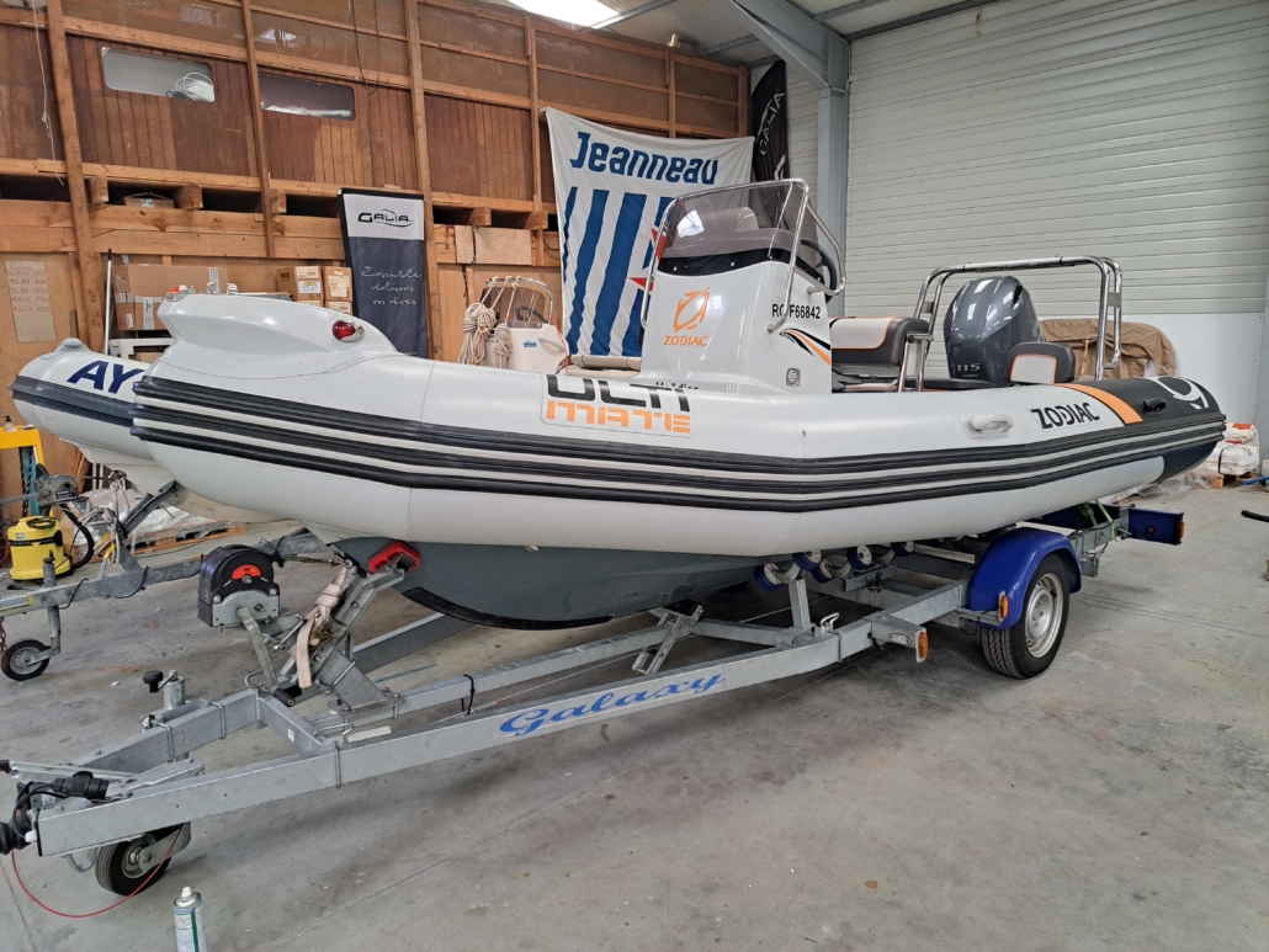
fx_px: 880
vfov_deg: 56.8
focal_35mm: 24
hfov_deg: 71.6
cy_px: 476
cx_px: 634
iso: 125
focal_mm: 5.23
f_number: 1.8
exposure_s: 1/50
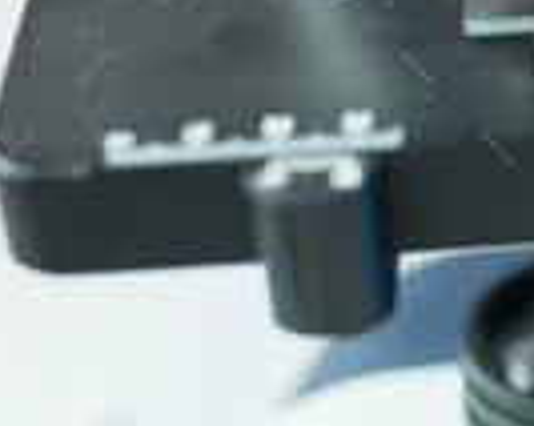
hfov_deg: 12.5
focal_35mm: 146
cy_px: 94
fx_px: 2304
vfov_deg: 10.5
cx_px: 839
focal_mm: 35
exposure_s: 1/160
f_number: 2.5
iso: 400
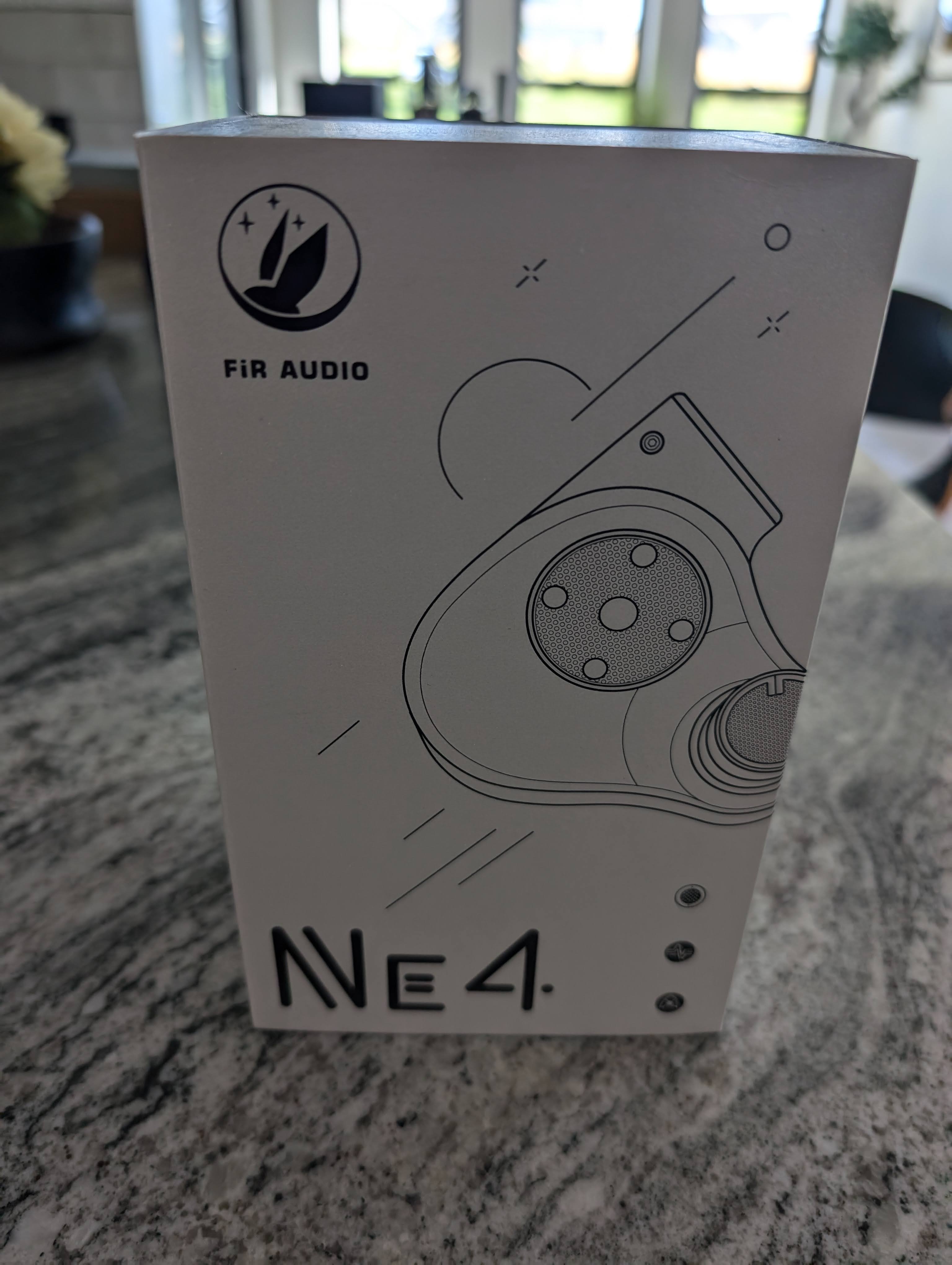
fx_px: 878
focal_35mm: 24
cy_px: 632
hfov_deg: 56.9
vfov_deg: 71.5
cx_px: 476
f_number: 1.68
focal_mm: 6.9
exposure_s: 1/122
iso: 80
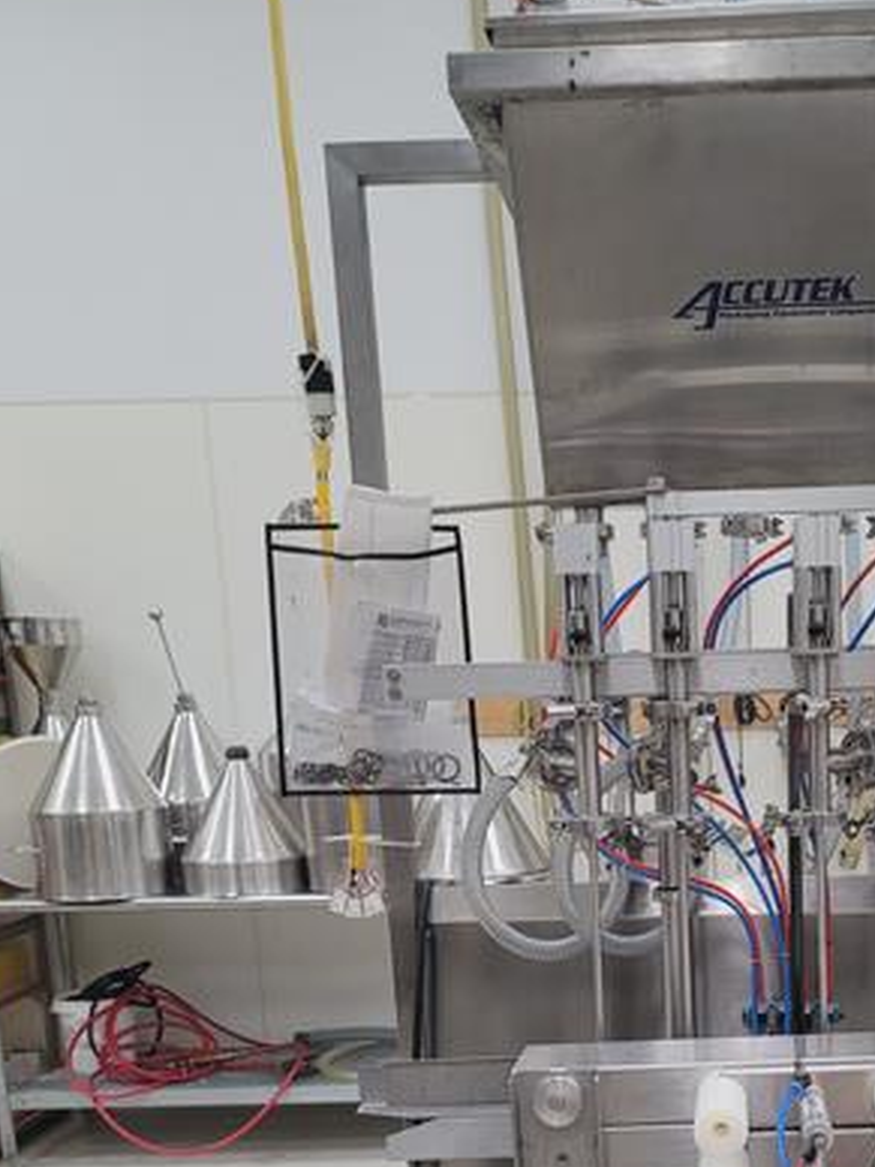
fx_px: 1449
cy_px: 958
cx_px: 725
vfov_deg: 41.7
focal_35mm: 43
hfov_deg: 32.5
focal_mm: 7
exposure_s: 1/60
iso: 250
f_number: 1.8
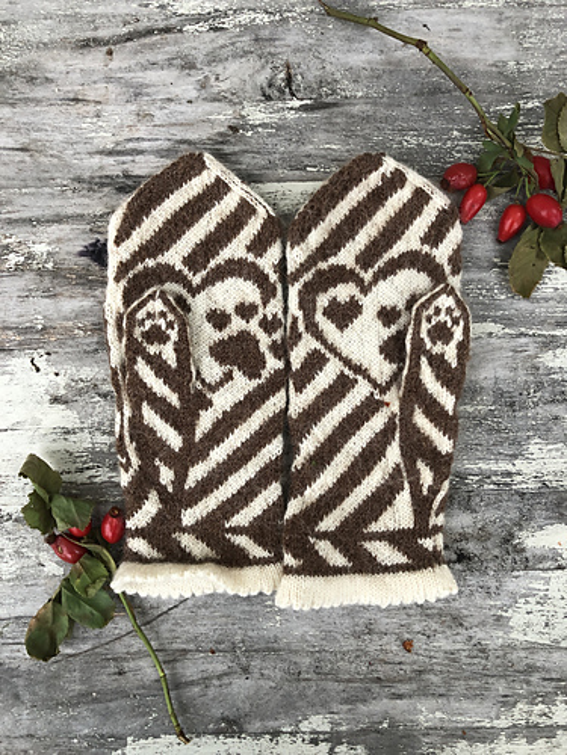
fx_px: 612
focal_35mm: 28
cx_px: 284
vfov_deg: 63.4
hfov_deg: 49.7
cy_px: 378
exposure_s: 1/15
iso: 40
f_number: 1.8
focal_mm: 4
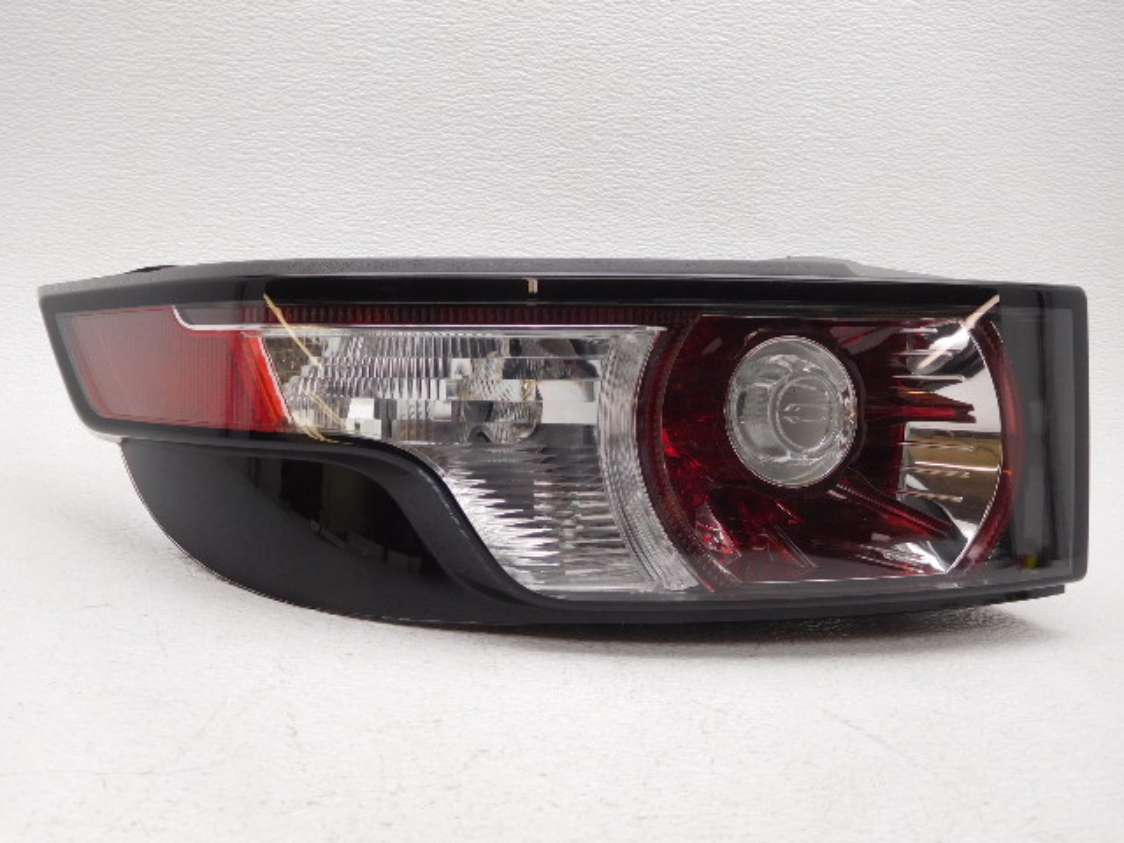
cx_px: 562
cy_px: 422
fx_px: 812
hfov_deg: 69.4
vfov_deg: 54.9
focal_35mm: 25
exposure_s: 1/160
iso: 125
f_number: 3.4
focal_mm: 4.5
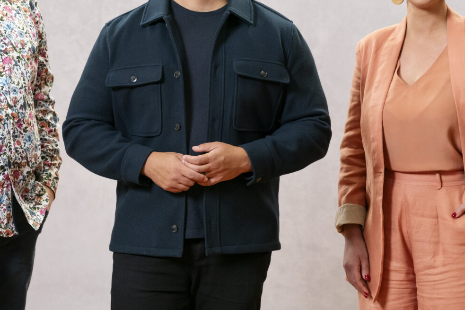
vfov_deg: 6.5
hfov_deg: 9.8
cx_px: 195
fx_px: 2725
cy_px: 77
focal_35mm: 211
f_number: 5.6
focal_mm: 135
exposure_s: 1/160
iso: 3200
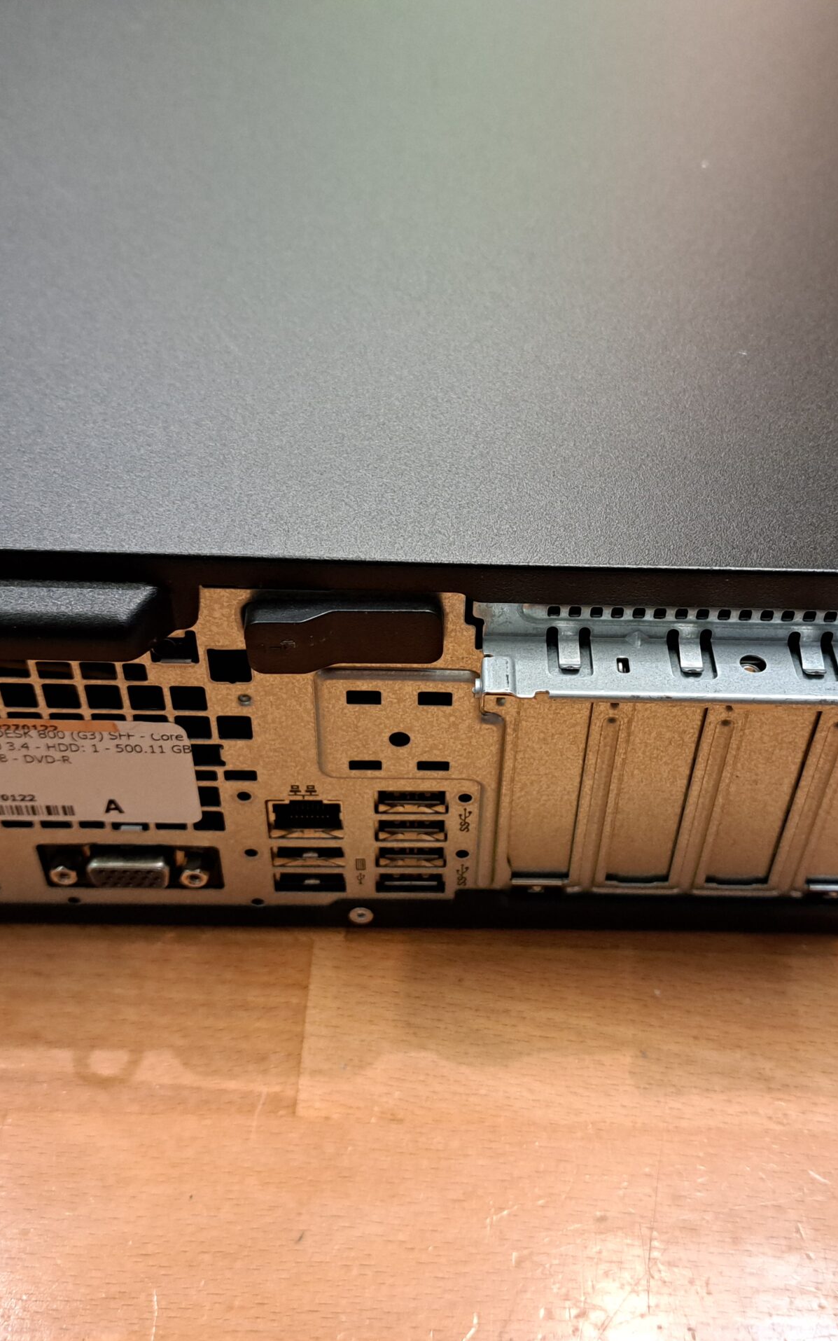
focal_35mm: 34
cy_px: 670
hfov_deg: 37.2
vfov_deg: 56.7
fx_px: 1242
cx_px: 493
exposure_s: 1/60
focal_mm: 5.23
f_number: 1.8
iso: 500
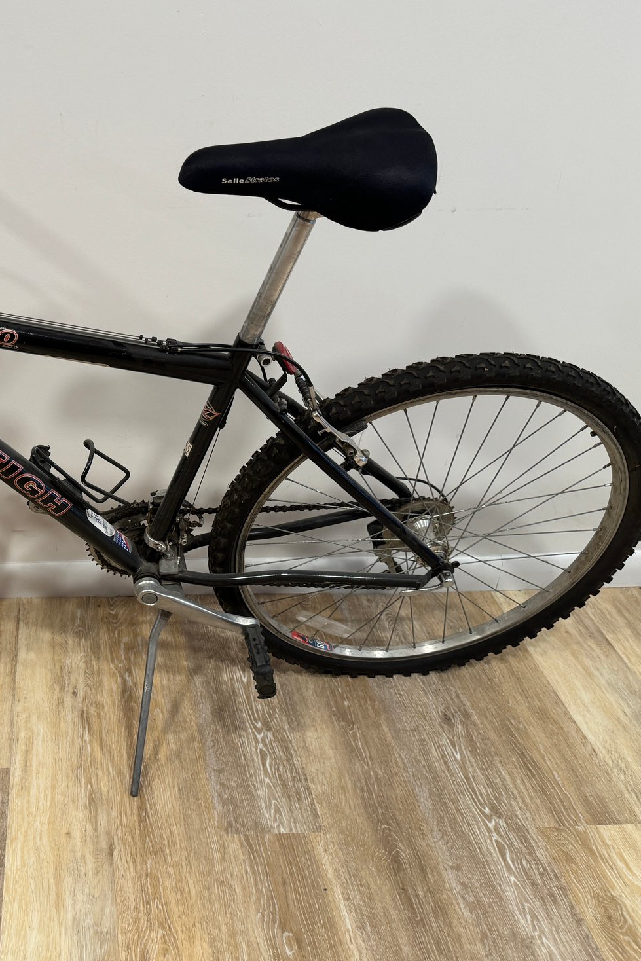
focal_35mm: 34
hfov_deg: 36.5
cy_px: 476
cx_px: 64
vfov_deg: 55.8
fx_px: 908
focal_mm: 6.76
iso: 200
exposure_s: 1/60
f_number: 1.78
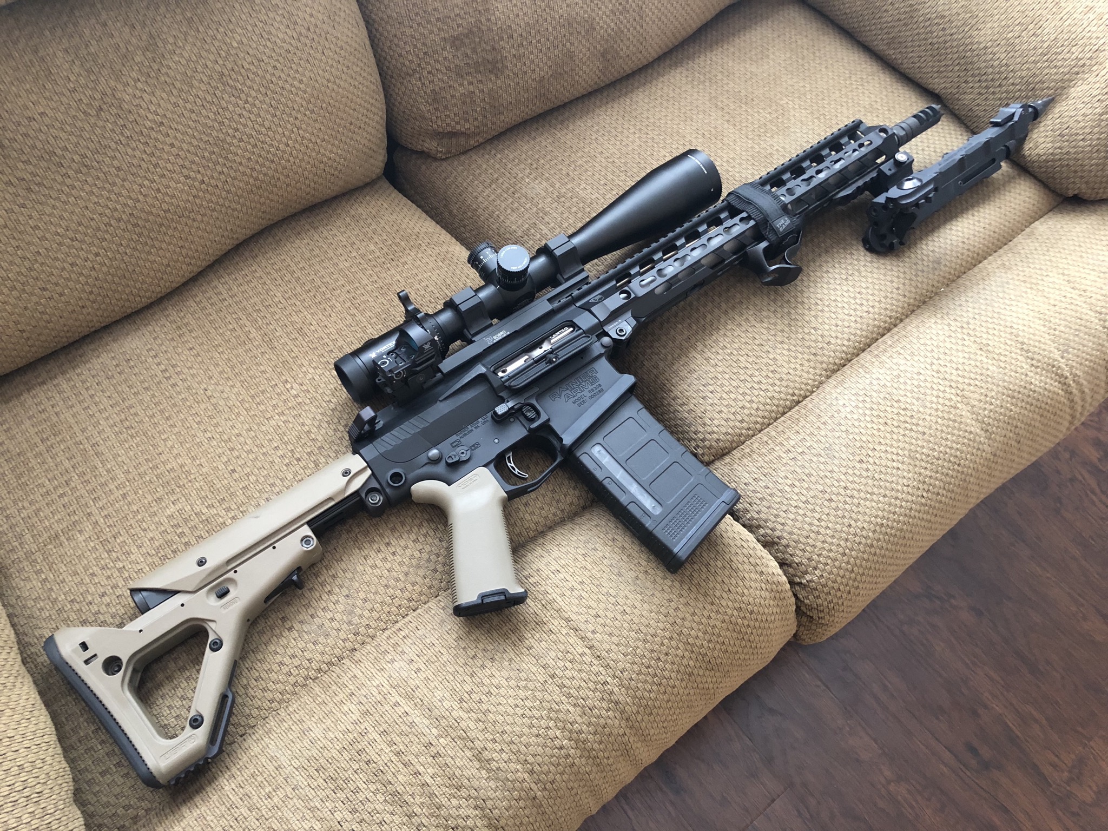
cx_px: 554
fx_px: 896
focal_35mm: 28
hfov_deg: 63.4
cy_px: 416
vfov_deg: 49.7
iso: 100
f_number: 1.8
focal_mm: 3.99
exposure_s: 1/11
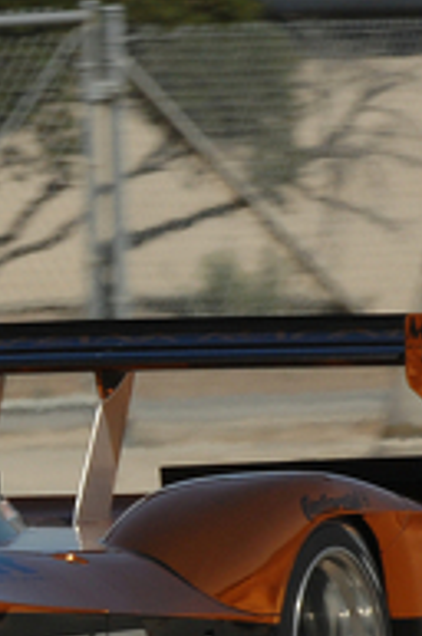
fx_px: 21986
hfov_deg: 1.1
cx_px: -389
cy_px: 552
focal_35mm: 1246
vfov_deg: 1.7
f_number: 8
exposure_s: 1/500
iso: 200
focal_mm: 200
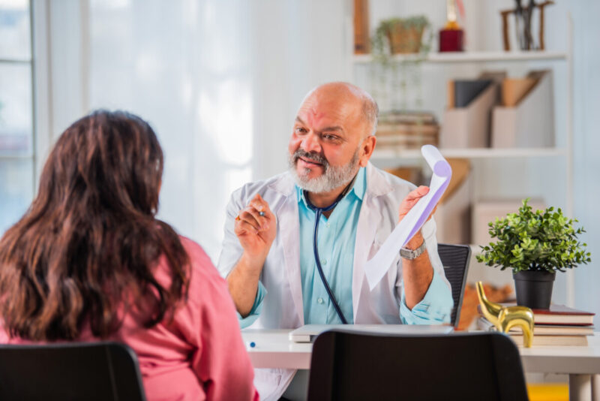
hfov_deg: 15.8
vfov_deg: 10.6
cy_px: 200
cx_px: 300
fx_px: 2167
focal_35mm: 130
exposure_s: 1/125
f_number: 2.8
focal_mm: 130
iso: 160
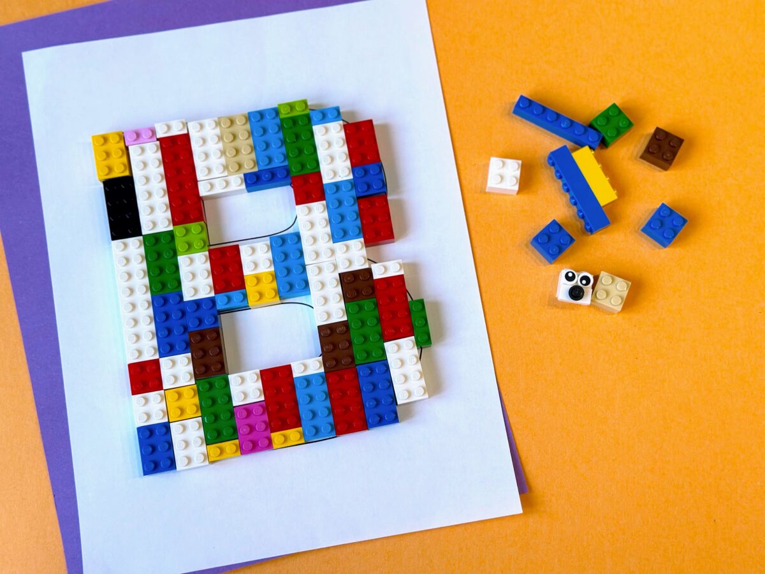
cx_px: 382
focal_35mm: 48
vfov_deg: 30.3
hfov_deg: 39.7
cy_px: 287
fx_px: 1061
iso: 80
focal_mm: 6.86
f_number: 1.78
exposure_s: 1/60
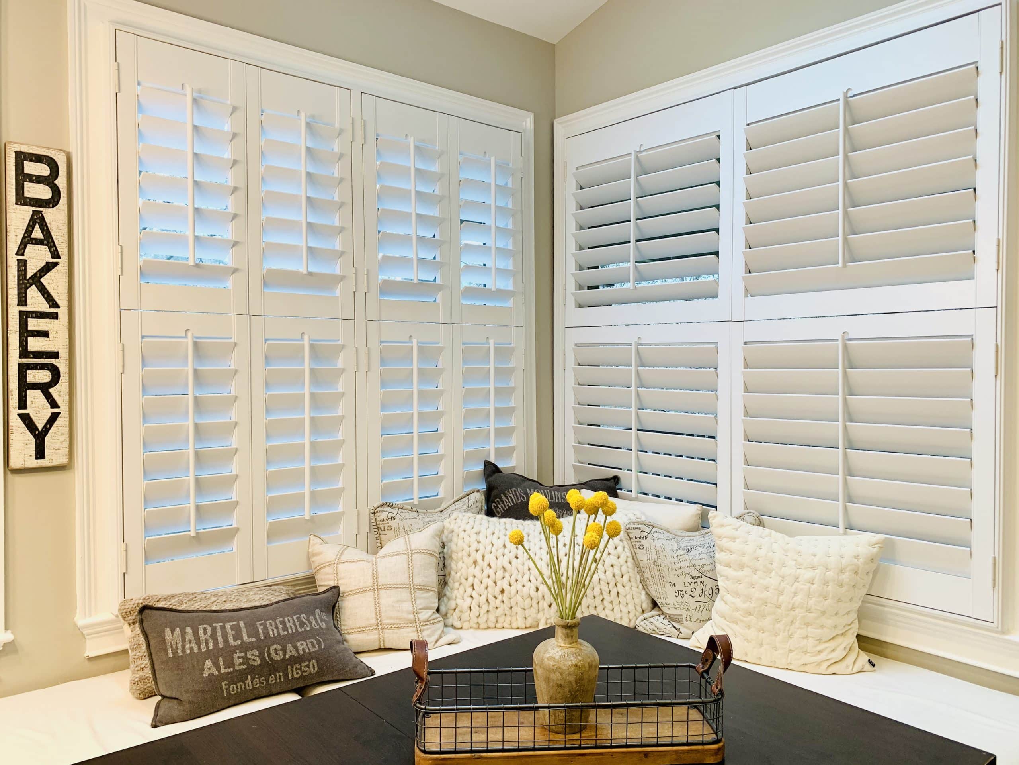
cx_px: 510
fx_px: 765
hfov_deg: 67.3
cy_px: 382
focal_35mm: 26
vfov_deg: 53.1
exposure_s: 1/60
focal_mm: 4.25
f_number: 1.8
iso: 100
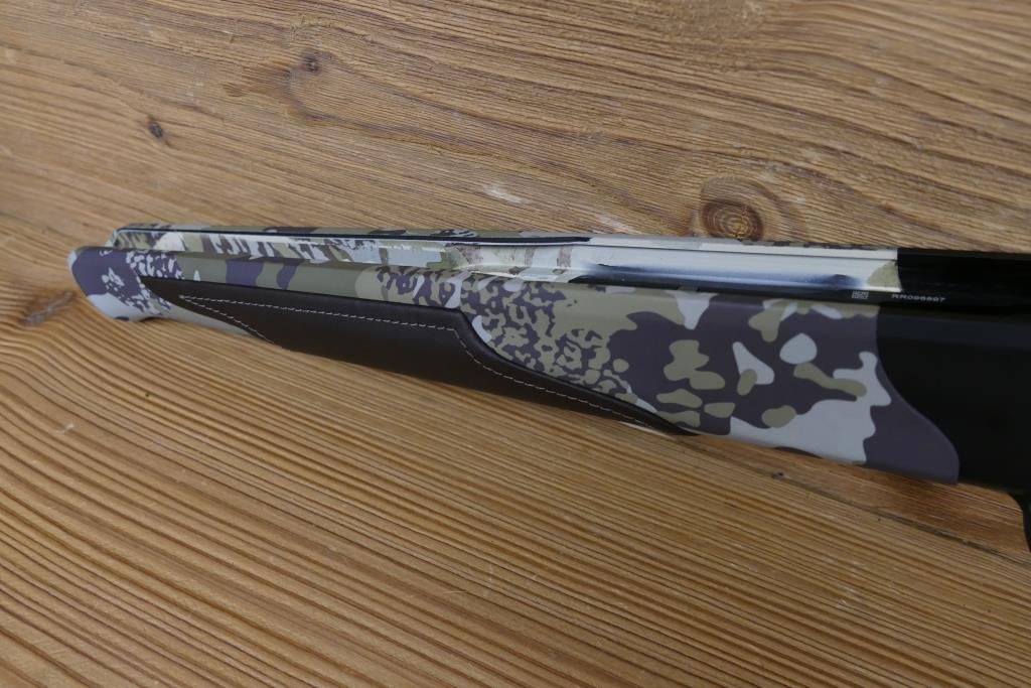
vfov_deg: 43.6
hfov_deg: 61.9
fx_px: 859
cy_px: 344
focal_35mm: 30
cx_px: 516
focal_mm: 11.1
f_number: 3.2
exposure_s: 1/125
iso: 800
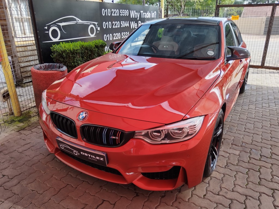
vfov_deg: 53.1
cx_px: 140
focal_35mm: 26
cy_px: 104
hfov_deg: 67.3
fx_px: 210
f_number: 1.9
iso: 144
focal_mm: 4.95
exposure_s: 1/100
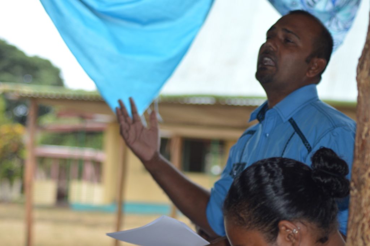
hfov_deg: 15.2
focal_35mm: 135
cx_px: 185
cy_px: 123
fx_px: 1386
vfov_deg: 10.1
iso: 100
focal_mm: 90
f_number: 4.5
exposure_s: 1/200
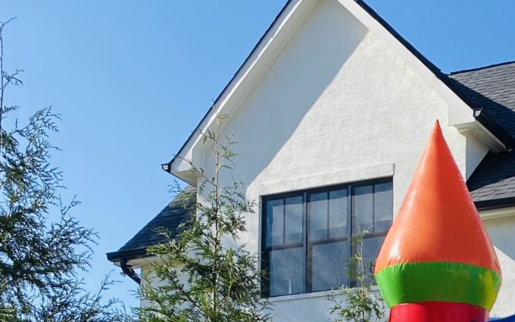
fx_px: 1165
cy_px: 542
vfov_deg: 14.2
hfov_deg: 23.0
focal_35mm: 83
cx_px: 612
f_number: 1.8
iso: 32
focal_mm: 4.25
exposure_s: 1/1287
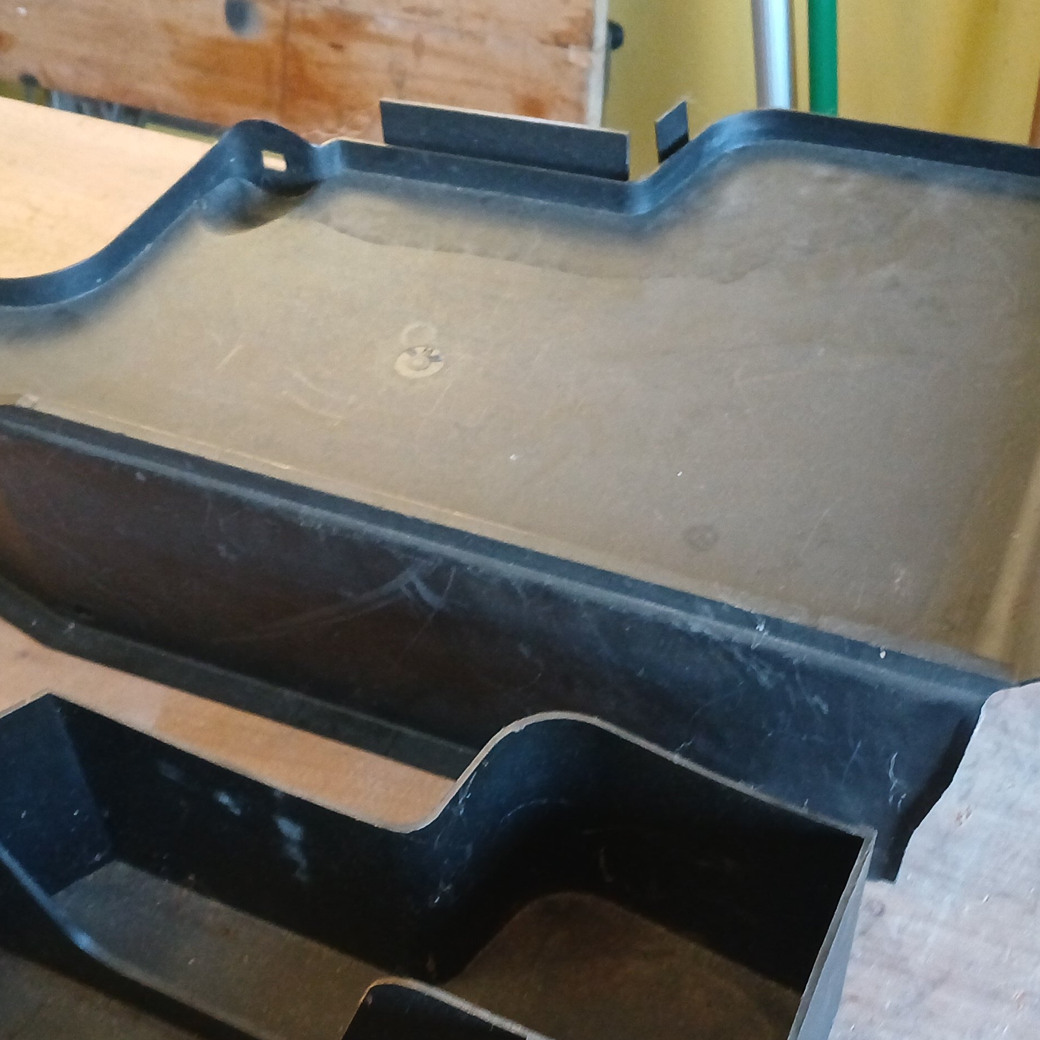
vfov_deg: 33.6
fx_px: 1700
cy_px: 725
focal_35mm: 50
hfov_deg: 34.0
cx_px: 480
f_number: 1.8
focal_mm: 3.98
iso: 250
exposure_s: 1/40
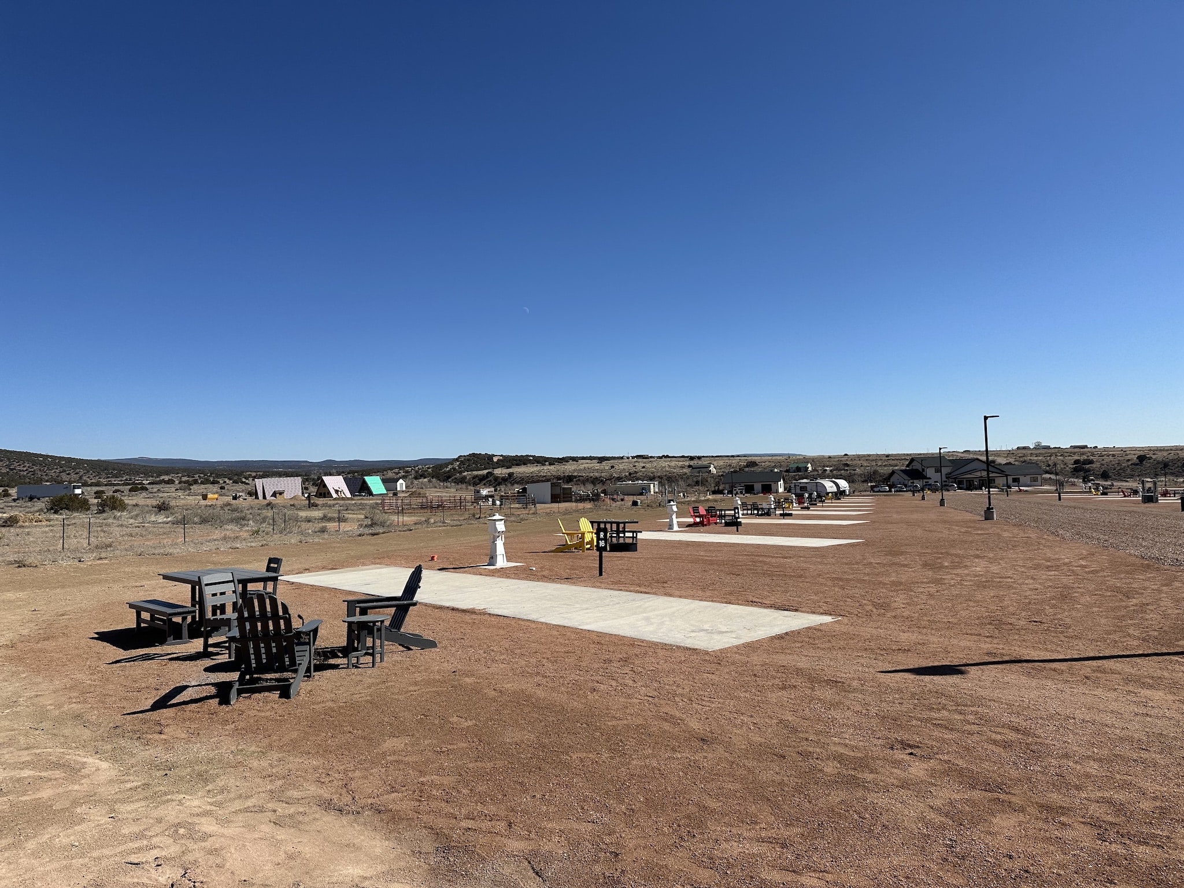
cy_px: 444
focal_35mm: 24
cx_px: 592
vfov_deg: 56.8
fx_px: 821
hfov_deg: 71.6
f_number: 1.78
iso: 80
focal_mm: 6.86
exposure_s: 1/7576
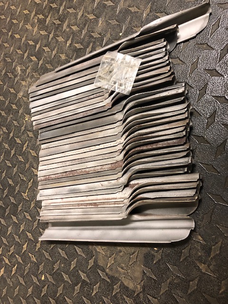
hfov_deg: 49.7
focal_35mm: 28
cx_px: 114
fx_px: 246
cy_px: 152
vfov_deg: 63.4
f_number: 1.8
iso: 100
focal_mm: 4
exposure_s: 1/9
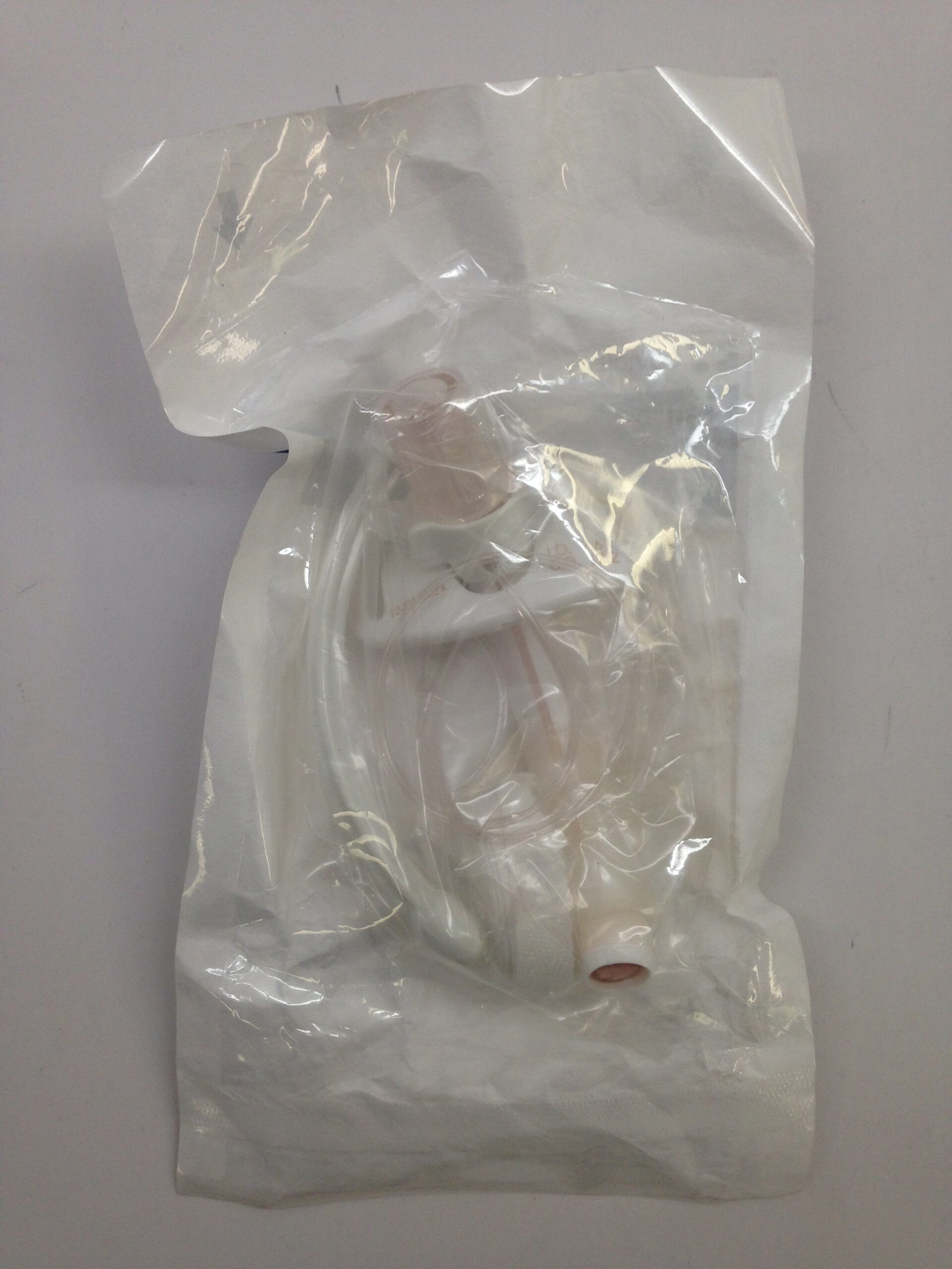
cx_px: 476
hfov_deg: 42.9
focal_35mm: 33
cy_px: 634
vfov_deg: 55.4
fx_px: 1210
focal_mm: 4.12
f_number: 2.4
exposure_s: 1/120
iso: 64
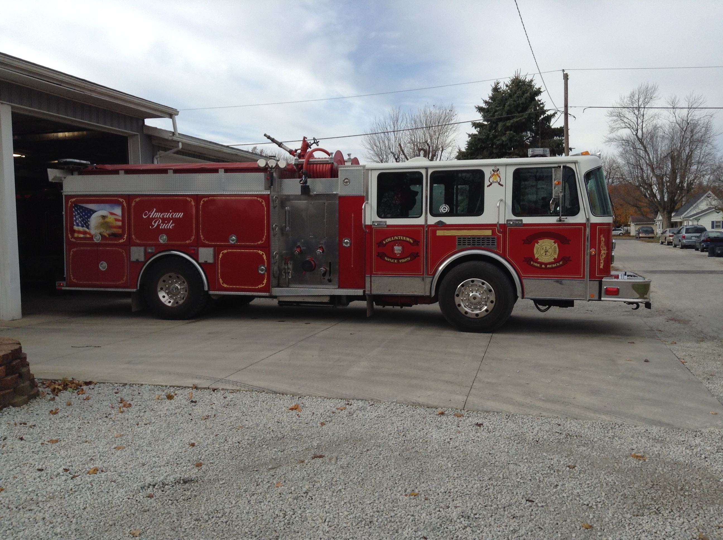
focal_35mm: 33
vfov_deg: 42.8
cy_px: 270
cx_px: 362
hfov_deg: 55.4
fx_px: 688
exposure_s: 1/752
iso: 25
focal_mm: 3.3
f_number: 2.4
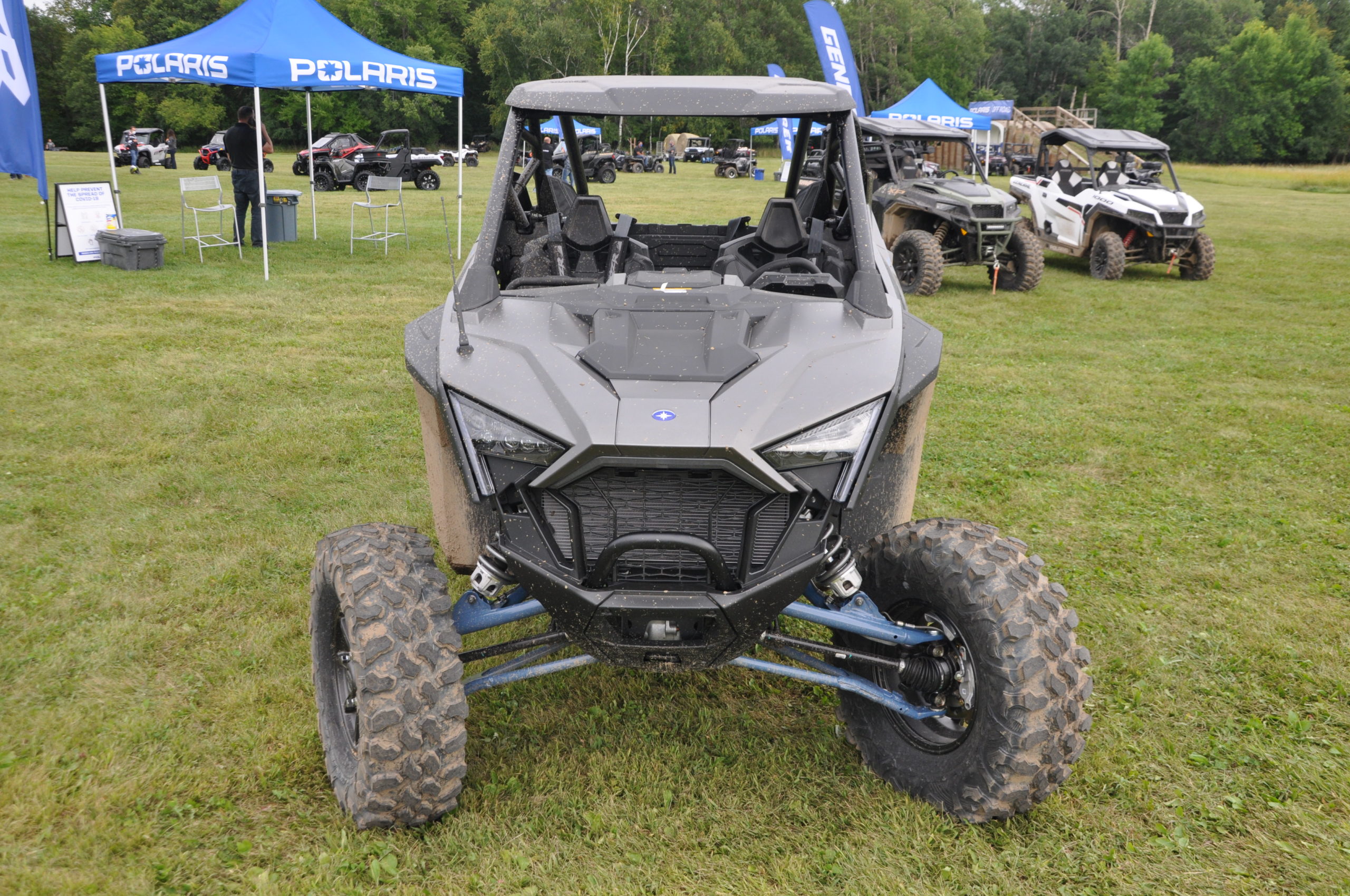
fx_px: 1236
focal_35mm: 33
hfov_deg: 57.3
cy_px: 448
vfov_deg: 39.9
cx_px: 675
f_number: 8
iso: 400
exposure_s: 1/200
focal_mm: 22
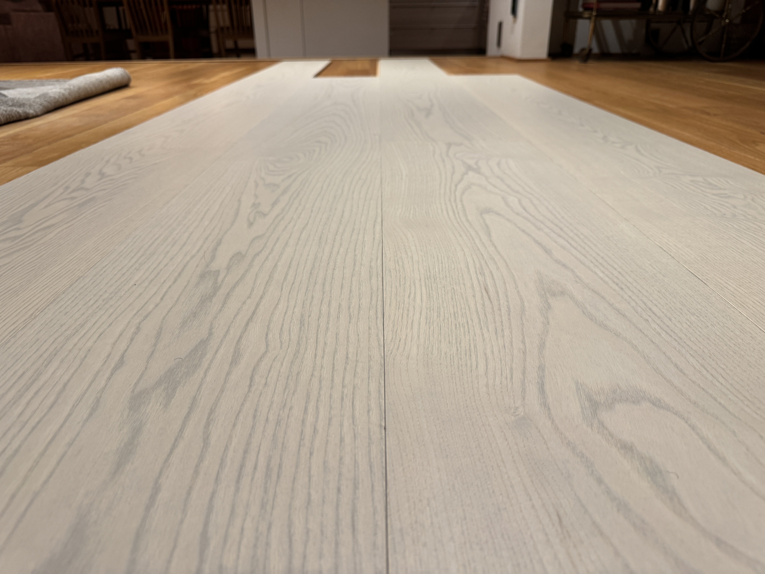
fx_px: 530
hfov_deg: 71.6
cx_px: 382
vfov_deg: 56.8
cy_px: 287
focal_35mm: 24
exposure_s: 1/50
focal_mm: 6.76
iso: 160
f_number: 1.78
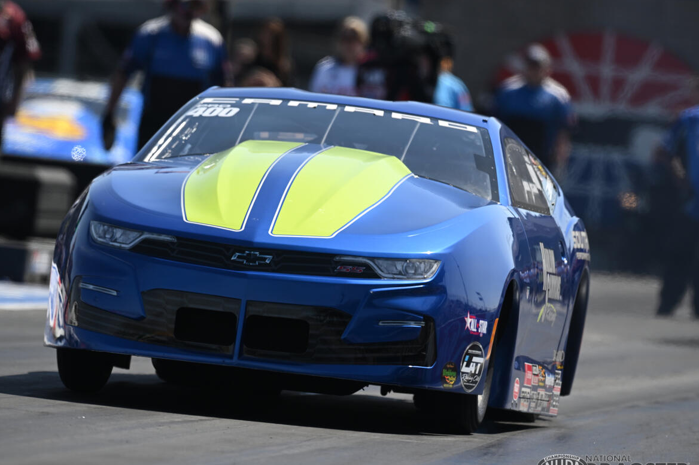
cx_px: 325
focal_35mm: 548
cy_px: 243
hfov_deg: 3.8
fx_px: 10632
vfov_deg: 2.5
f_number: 7.1
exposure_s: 1/1600
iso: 320
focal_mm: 500
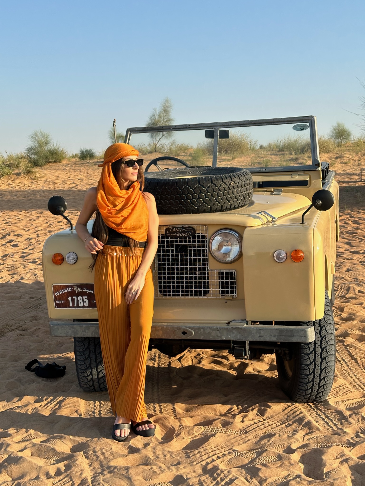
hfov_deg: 30.3
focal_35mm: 48
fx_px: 675
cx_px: 182
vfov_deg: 39.7
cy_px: 243
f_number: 1.78
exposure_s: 1/1953
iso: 64
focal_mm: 6.86
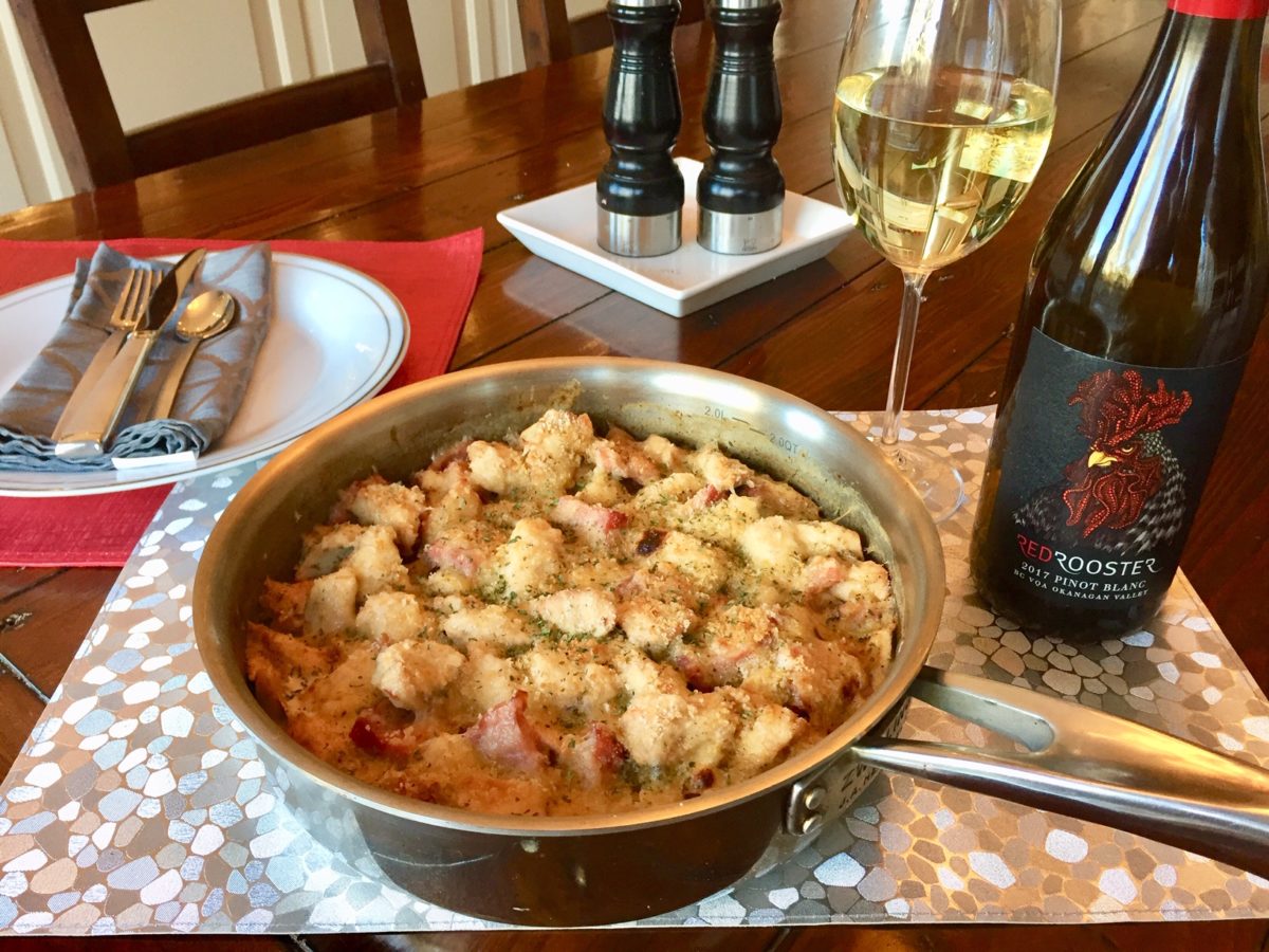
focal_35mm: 29
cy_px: 476
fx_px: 1063
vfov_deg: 48.2
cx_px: 634
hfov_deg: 61.7
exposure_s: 1/30
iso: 100
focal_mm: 4.15
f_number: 2.2
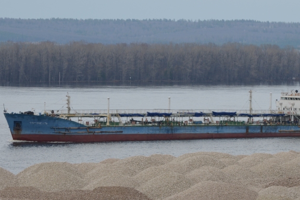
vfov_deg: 5.5
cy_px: 93
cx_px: 183
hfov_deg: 8.2
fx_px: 2083
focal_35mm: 250
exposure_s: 1/250
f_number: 8
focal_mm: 120
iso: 200
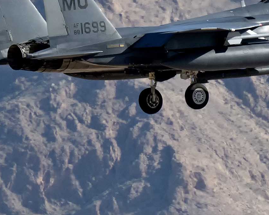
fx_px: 9053
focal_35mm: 1137
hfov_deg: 1.7
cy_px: 42
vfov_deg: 1.4
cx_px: 195
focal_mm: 500
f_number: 7.1
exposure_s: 1/3200
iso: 640
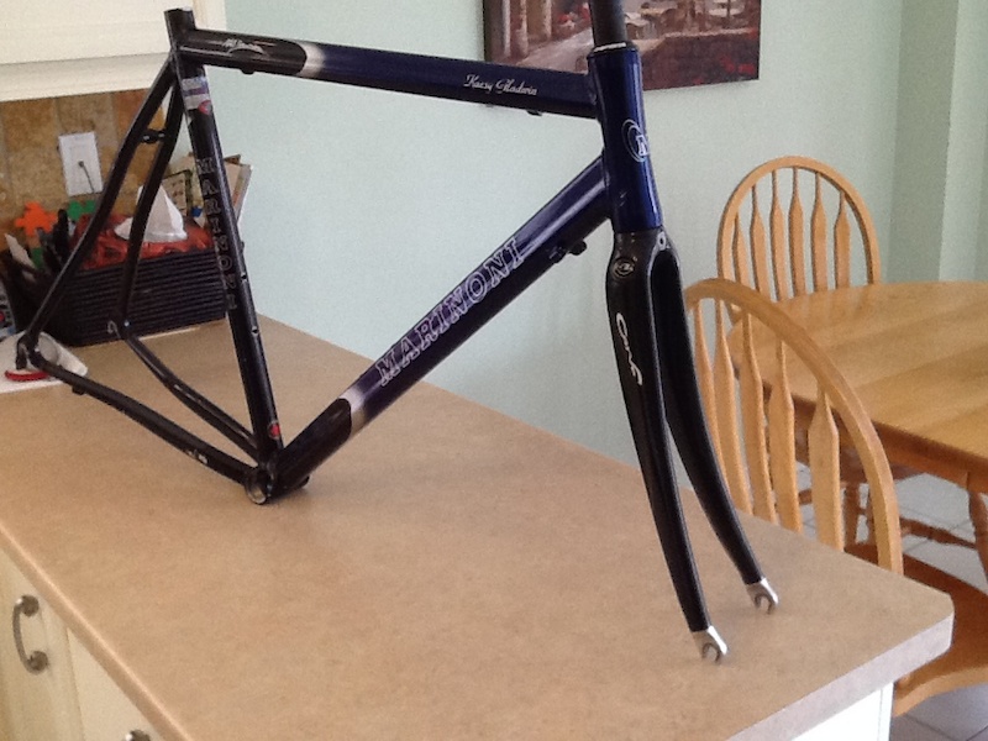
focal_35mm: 44
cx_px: 494
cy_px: 370
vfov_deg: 32.9
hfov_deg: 42.9
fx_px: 1256
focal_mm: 2.03
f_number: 2.4
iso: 80
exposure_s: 1/30
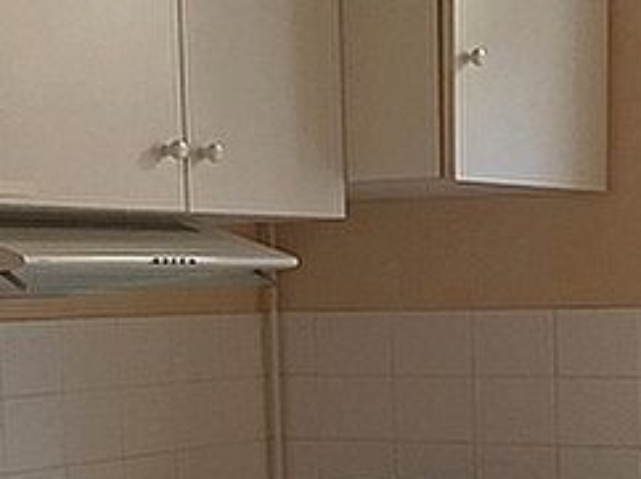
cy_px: 419
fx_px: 2090
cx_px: 249
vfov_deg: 13.0
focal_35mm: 113
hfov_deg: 17.4
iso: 64
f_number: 2.2
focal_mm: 4.15
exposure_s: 1/30
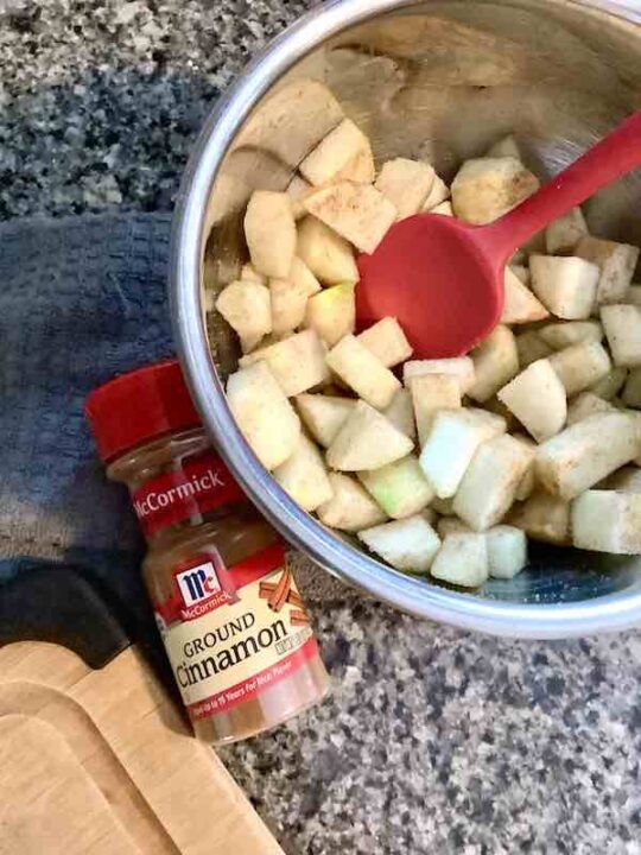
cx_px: 320
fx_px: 765
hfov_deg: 45.4
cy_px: 428
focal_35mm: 31
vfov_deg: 58.4
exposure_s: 1/30
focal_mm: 3.3
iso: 640
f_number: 2.4
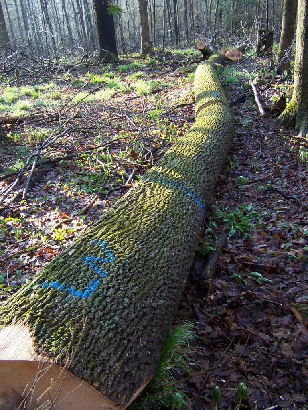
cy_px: 205
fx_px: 450
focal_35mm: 38
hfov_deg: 37.8
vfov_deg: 48.9
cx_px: 154
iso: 80
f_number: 2.8
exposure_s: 1/80
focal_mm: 6.3
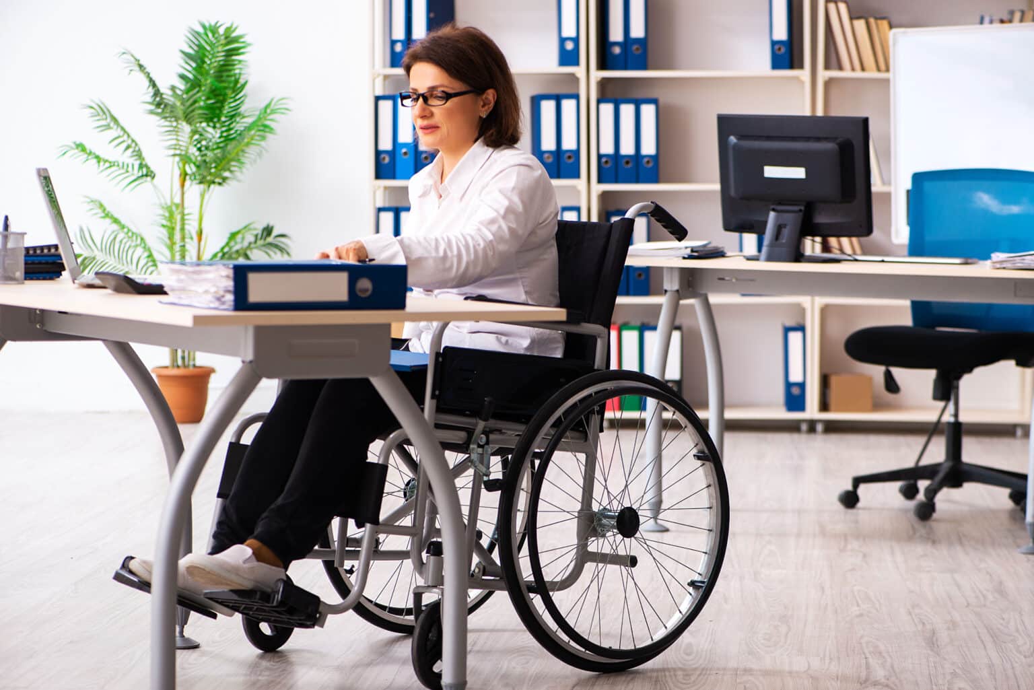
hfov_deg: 19.5
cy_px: 345
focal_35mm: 105
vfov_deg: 13.0
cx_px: 517
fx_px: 3017
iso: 125
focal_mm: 105
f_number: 5
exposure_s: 1/100
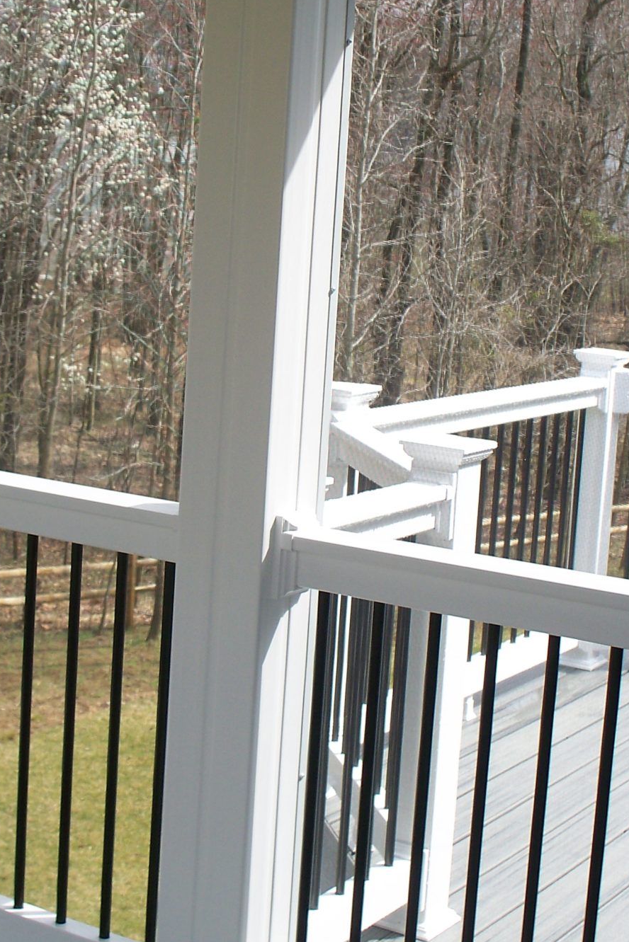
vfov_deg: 28.0
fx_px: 1886
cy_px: 377
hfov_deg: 18.9
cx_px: 250
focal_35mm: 72
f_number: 2.8
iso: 64
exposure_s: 1/320
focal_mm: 7.54
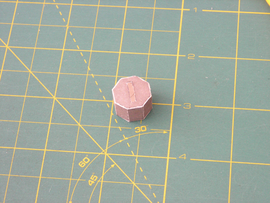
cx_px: 135
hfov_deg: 17.0
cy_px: 102
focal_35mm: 116
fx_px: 905
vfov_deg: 12.8
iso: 200
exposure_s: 1/2.4
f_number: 5.3
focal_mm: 19.2
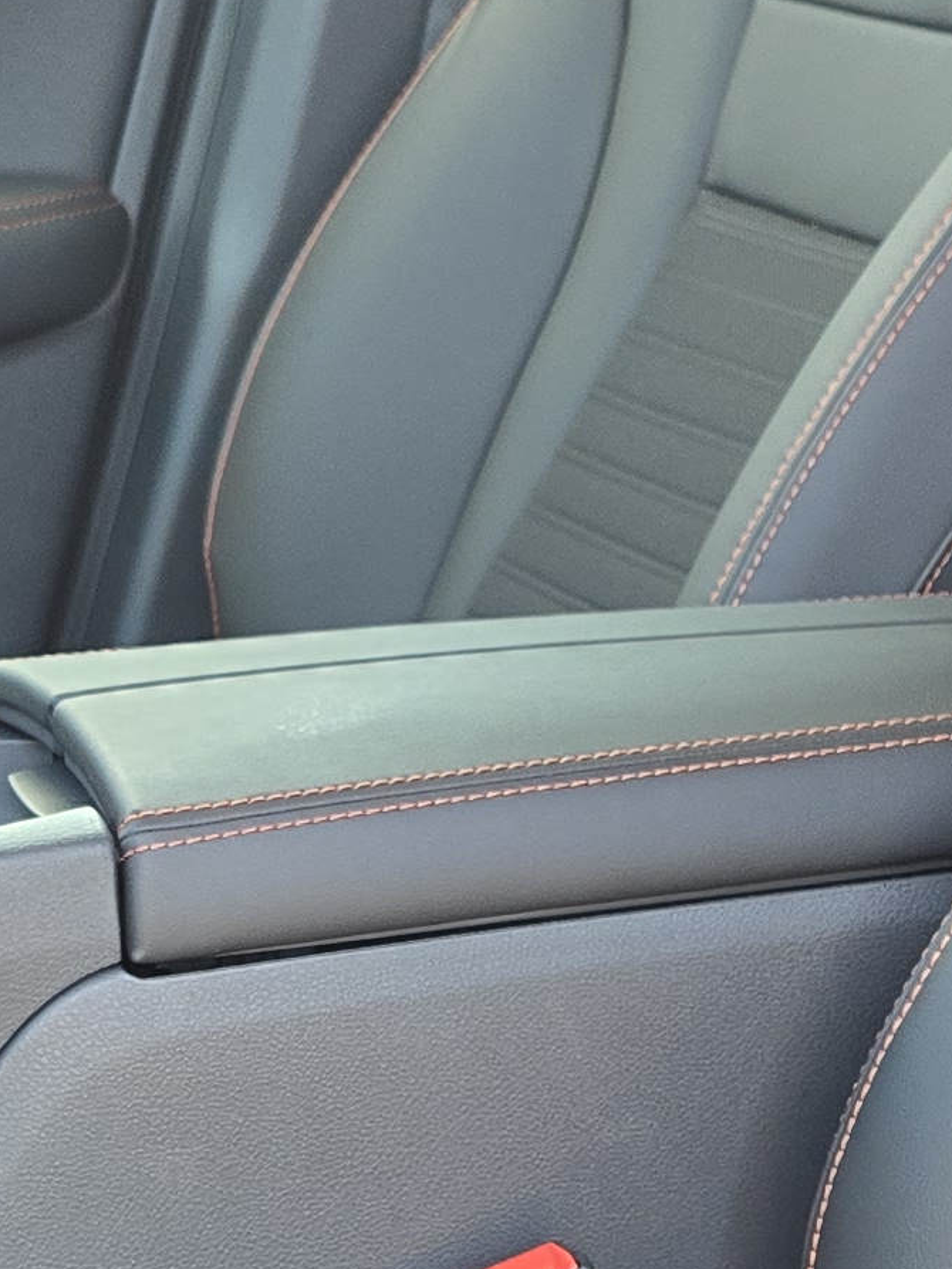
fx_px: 3776
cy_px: 1658
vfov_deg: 17.8
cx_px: 246
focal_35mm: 103
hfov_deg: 14.3
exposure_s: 1/180
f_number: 1.7
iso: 200
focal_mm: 6.3
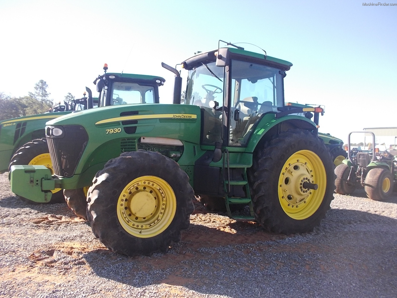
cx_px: 198
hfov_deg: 61.7
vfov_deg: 48.2
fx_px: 333
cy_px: 149
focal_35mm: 29
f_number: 3.3
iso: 100
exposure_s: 1/250
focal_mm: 4.1
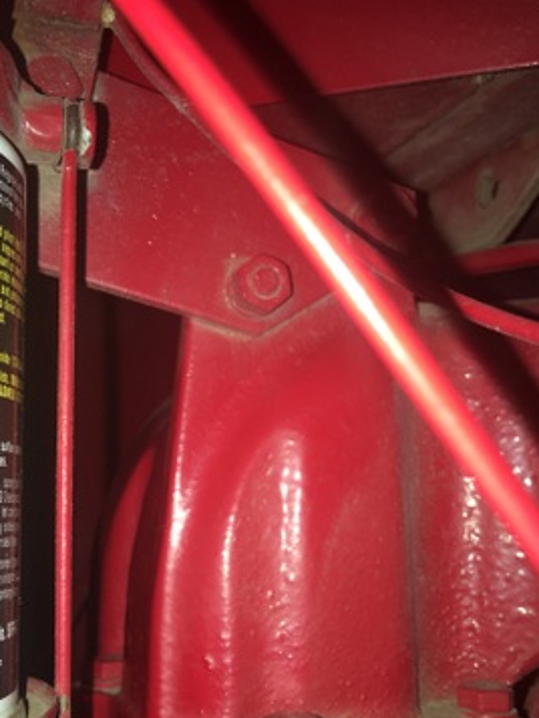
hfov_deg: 36.8
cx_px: 235
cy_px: 418
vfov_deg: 47.7
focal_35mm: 39
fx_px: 809
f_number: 2.2
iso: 25
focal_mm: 4.15
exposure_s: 1/24
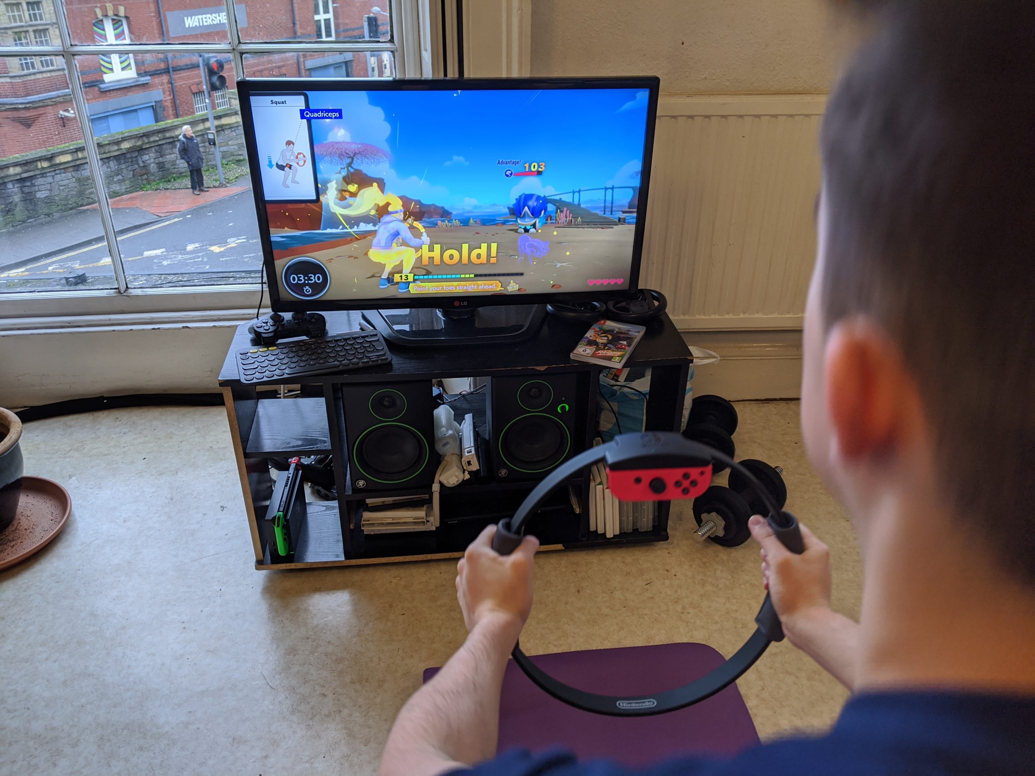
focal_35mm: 27
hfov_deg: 65.3
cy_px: 388
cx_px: 518
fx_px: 807
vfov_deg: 51.4
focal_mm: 4.44
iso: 67
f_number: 1.8
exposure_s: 1/49.9
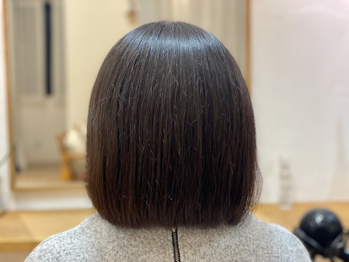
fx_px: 524
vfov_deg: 28.0
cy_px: 131
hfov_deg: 36.8
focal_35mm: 52
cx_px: 174
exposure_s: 1/50
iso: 160
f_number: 2
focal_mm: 6
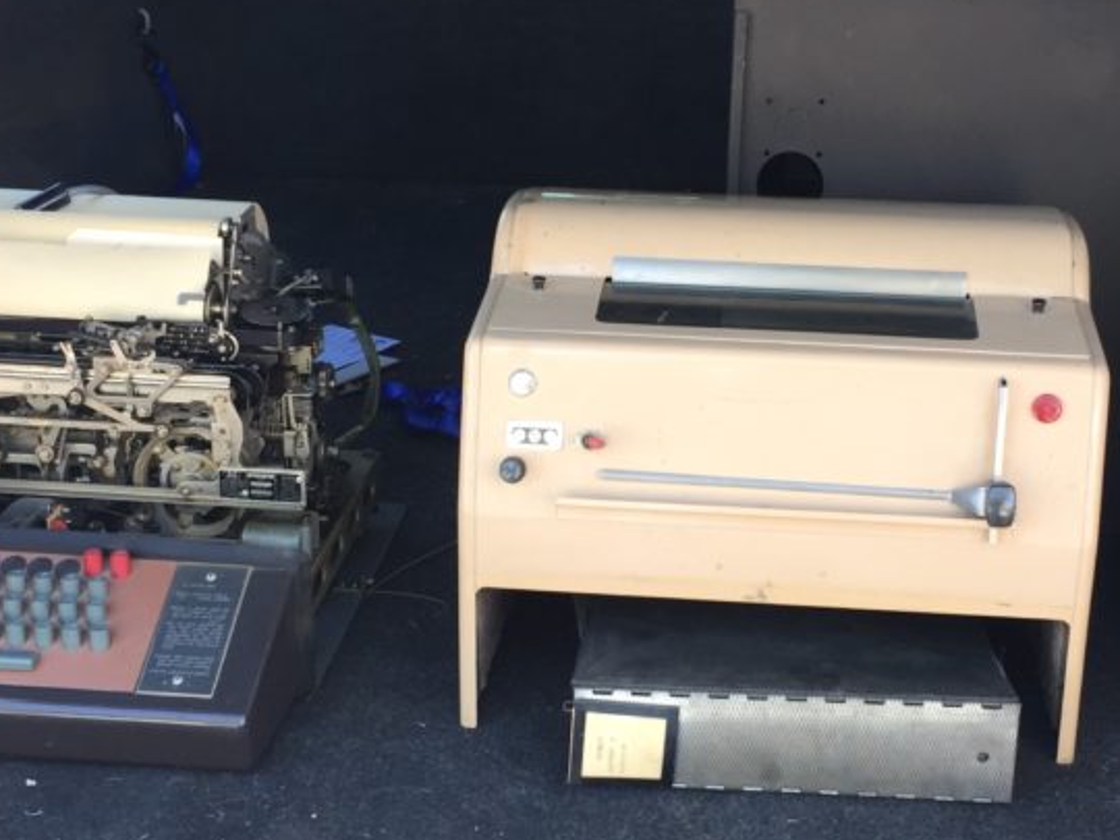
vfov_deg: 26.6
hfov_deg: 34.9
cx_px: 641
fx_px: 1780
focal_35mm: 55
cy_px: 438
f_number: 2.2
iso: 32
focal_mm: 4.15
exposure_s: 1/60
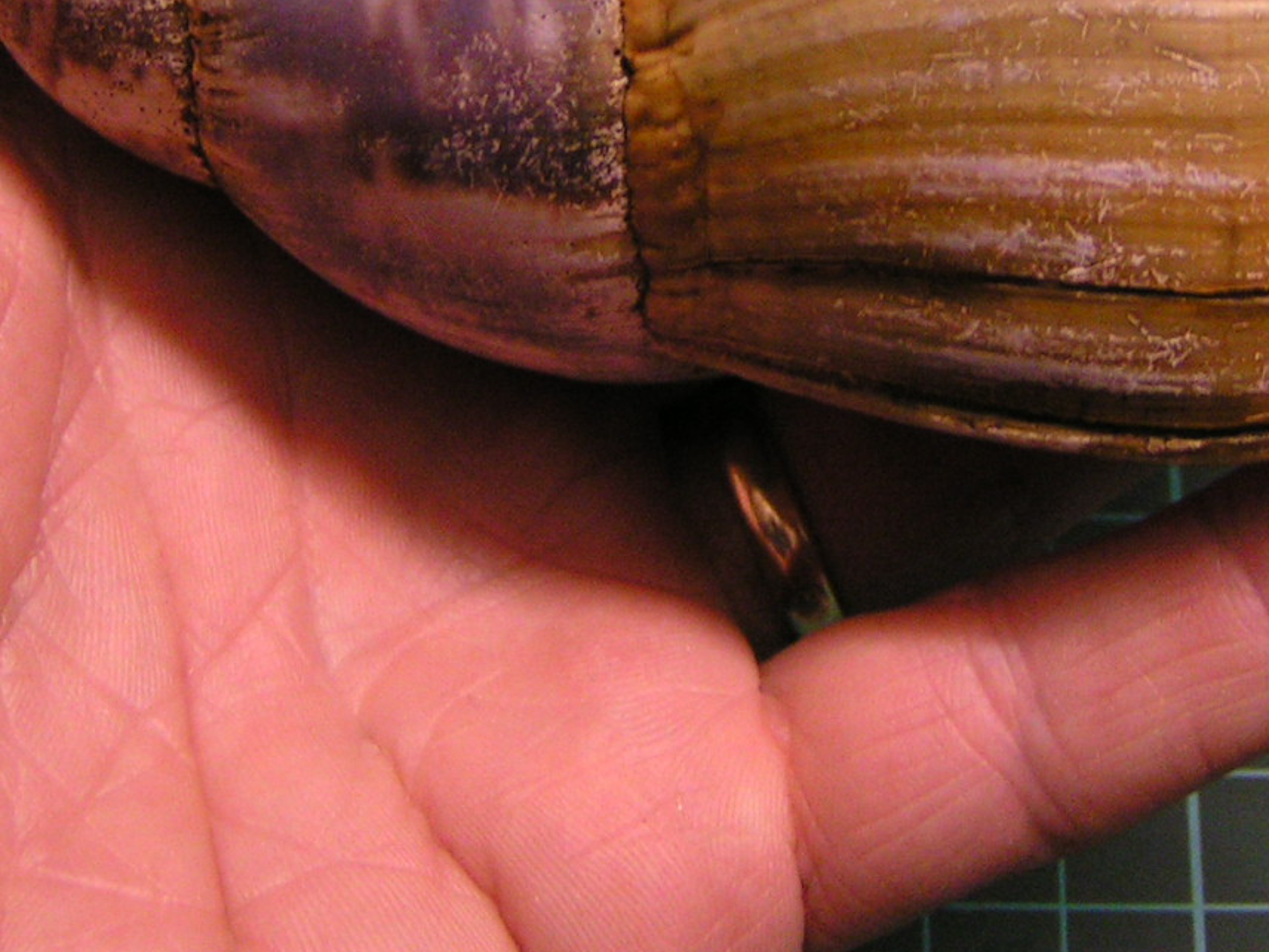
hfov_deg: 27.4
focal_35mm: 71
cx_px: 640
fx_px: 2603
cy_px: 70
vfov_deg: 20.3
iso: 200
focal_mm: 5.8
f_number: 2.8
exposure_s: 1/30
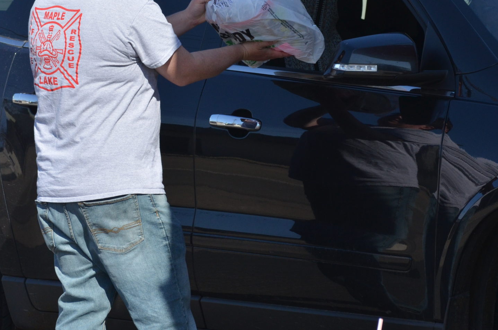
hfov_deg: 5.3
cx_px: 216
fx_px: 5341
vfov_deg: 3.5
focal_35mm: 387
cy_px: 88
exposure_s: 1/1600
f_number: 7.1
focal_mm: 145
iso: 400
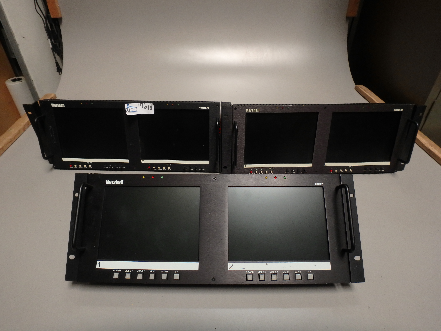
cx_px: 220
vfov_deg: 63.4
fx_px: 268
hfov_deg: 79.0
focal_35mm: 21
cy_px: 166
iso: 200
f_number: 3.5
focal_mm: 3.7
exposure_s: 1/50
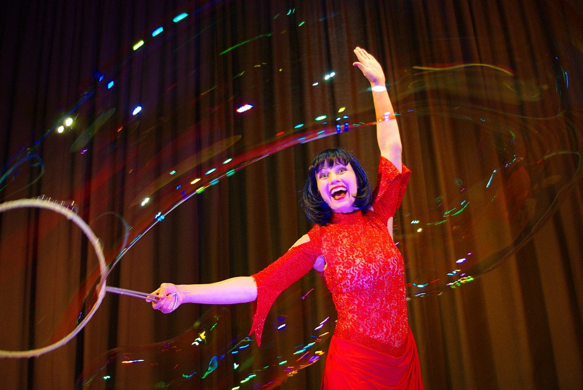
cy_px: 195
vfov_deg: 42.4
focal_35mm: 31
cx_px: 292
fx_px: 503
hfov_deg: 60.2
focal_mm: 21.25
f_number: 4
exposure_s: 1/30
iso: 400
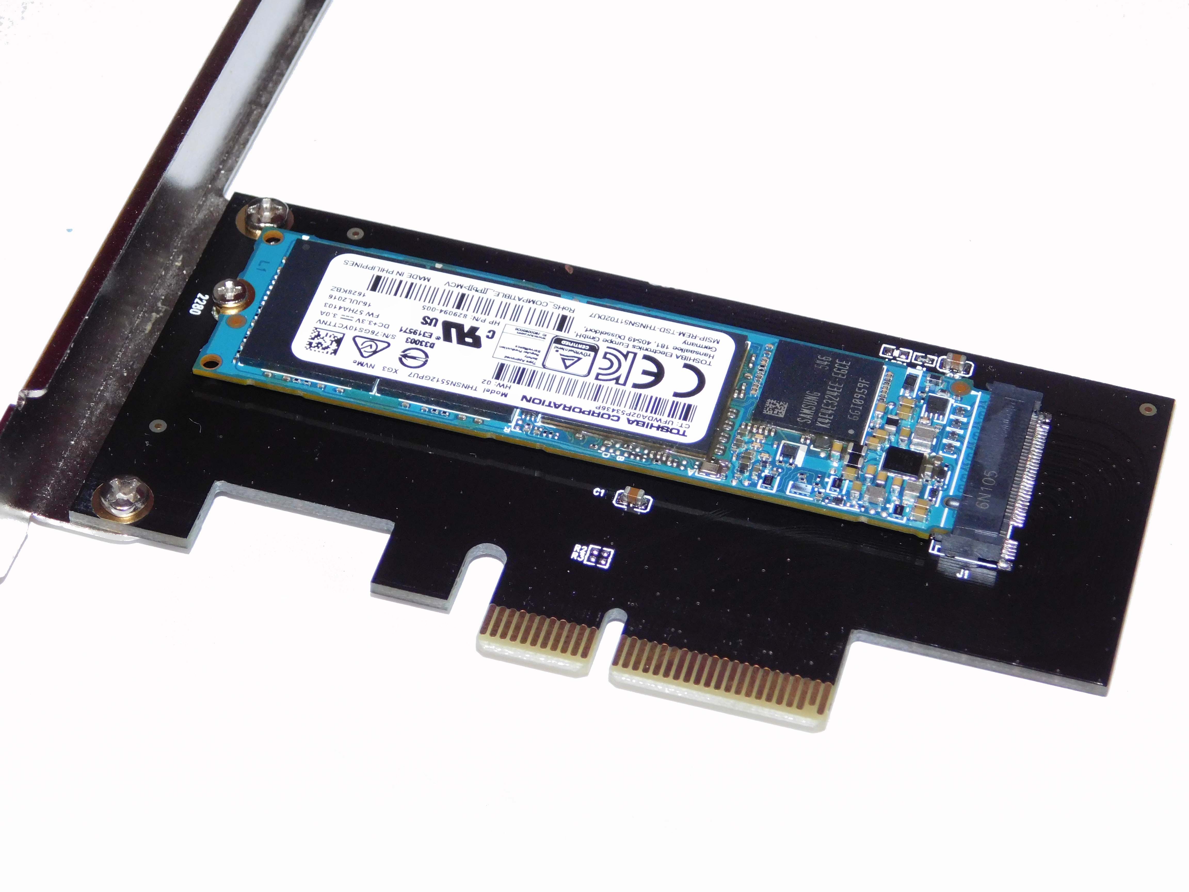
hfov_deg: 19.8
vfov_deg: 14.9
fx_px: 3400
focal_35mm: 99
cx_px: 594
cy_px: 446
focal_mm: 17.6
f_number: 4.6
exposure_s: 1/60
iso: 400
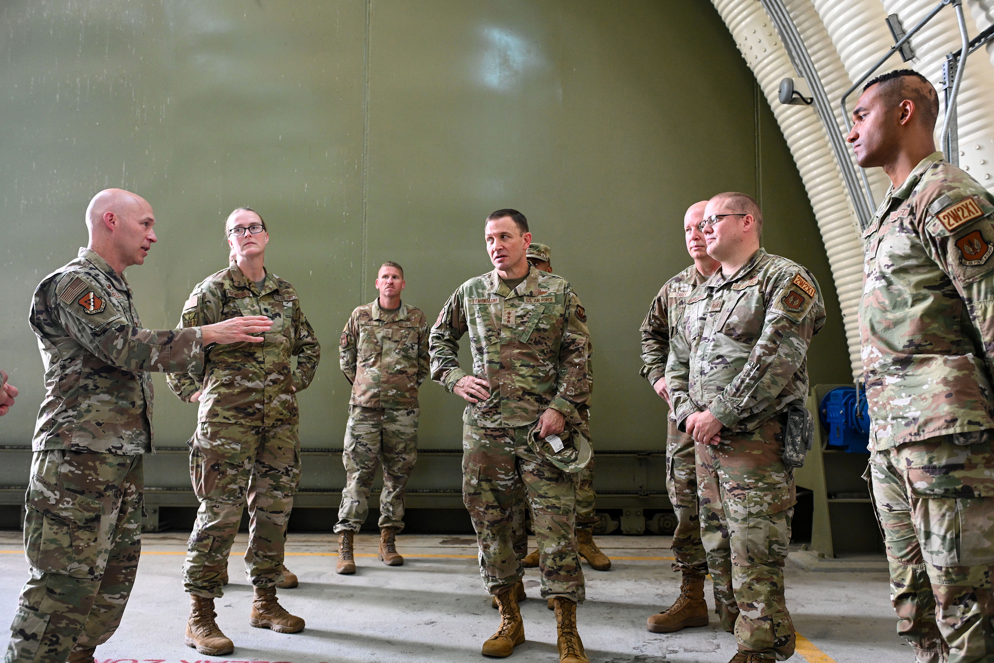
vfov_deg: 41.1
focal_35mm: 32
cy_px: 332
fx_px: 883
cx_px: 497
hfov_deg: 58.7
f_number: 4
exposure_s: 1/100
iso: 1600
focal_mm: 32
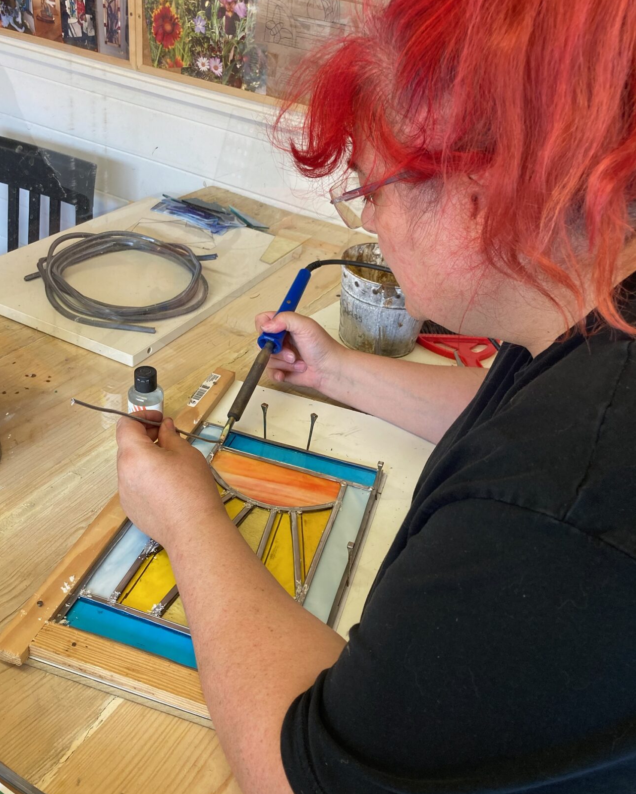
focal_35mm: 30
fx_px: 706
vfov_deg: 58.7
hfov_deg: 48.5
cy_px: 376
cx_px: 310
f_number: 1.8
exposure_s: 1/50
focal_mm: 3.99
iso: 64
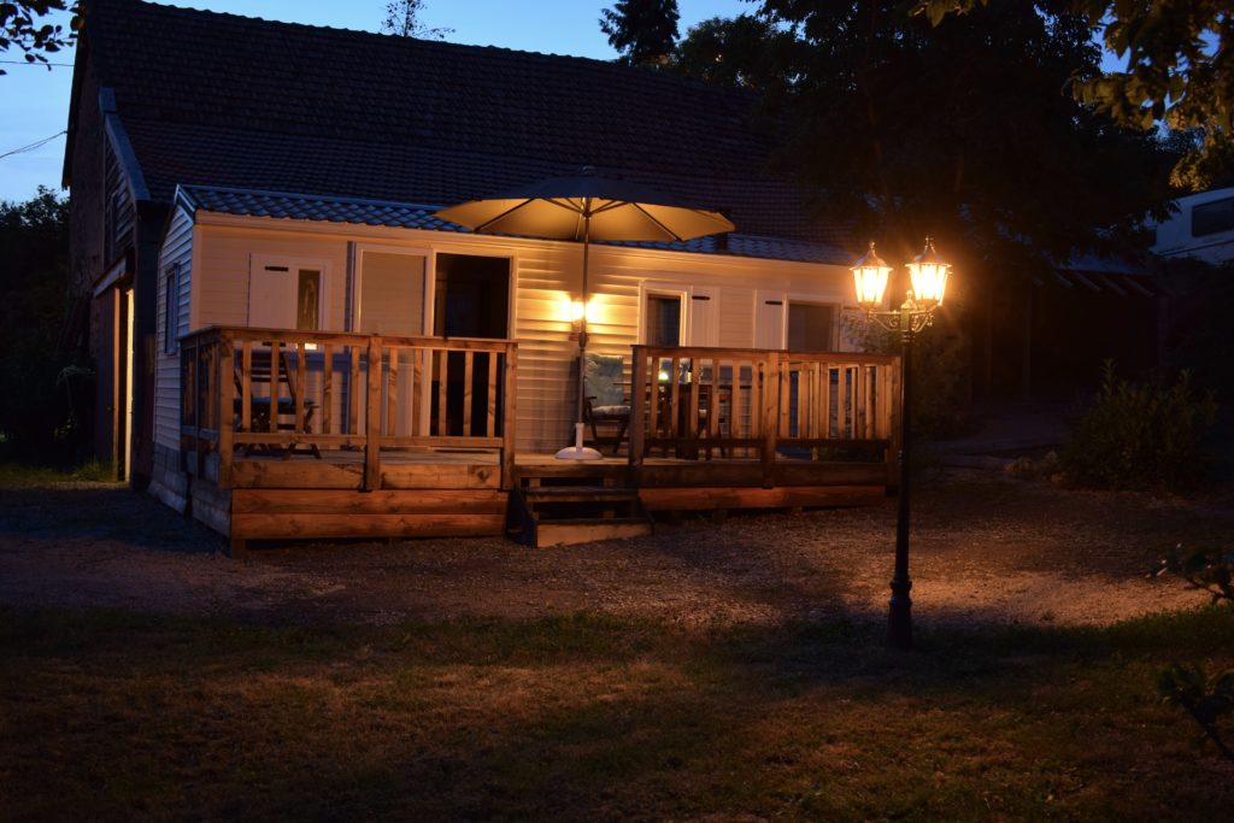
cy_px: 412
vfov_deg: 34.2
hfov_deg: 49.5
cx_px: 617
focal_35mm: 39
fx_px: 1337
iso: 400
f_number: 4
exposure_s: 1.6
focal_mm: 26
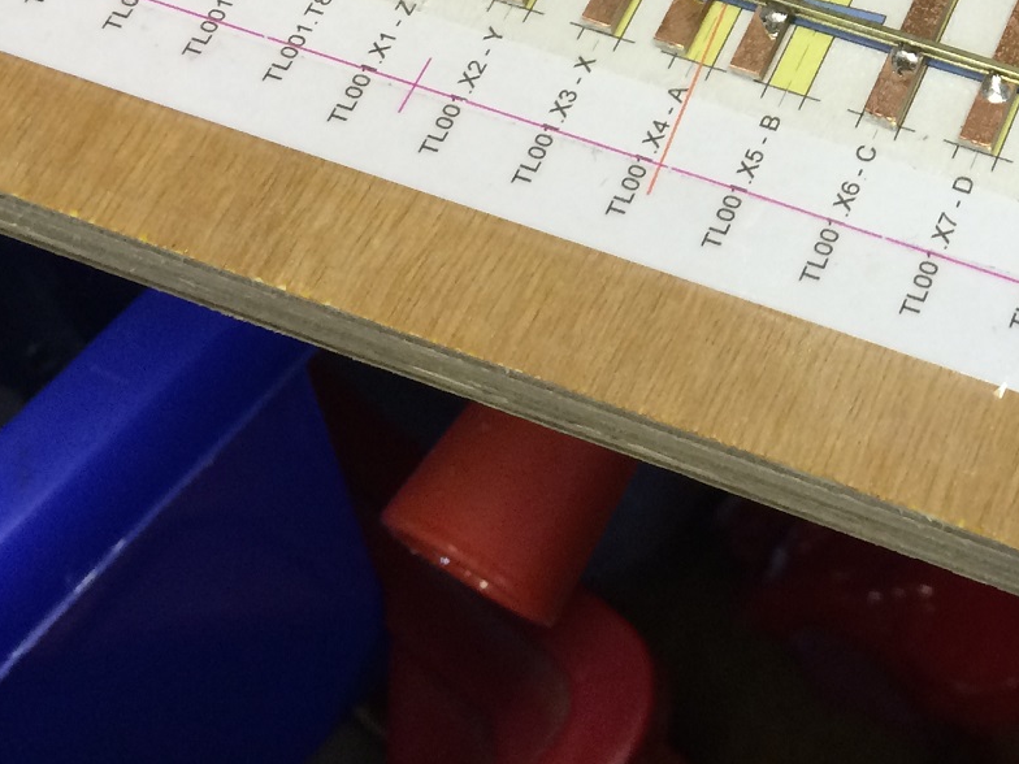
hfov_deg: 24.6
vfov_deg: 18.6
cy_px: -204
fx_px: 2178
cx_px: 1105
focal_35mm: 74
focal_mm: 4.15
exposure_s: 1/33
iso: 50
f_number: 2.2
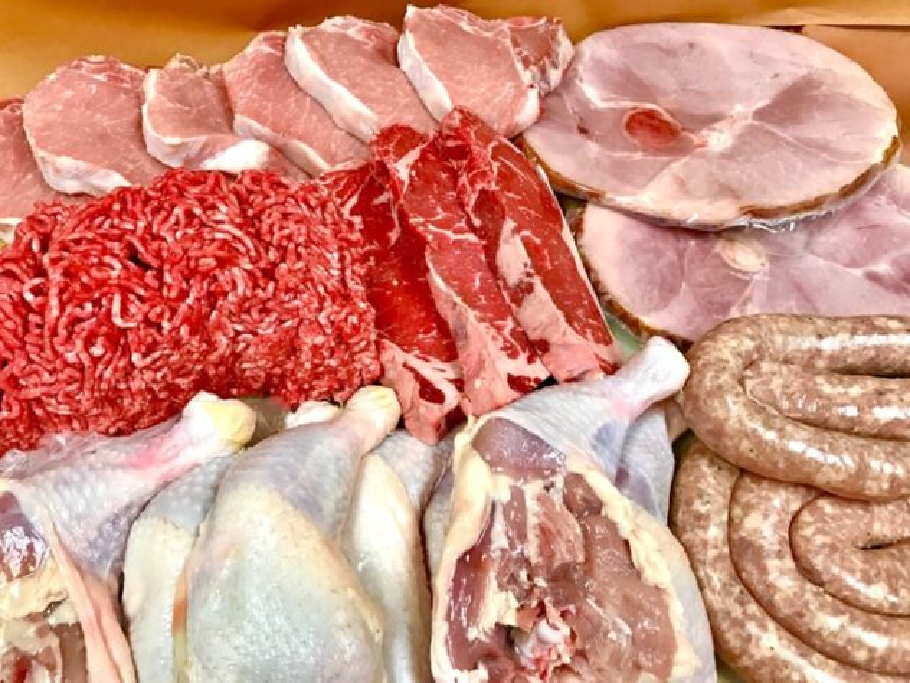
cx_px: 455
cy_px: 342
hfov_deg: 63.4
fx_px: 736
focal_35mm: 28
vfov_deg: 49.7
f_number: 1.8
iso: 40
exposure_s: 1/30
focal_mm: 3.99
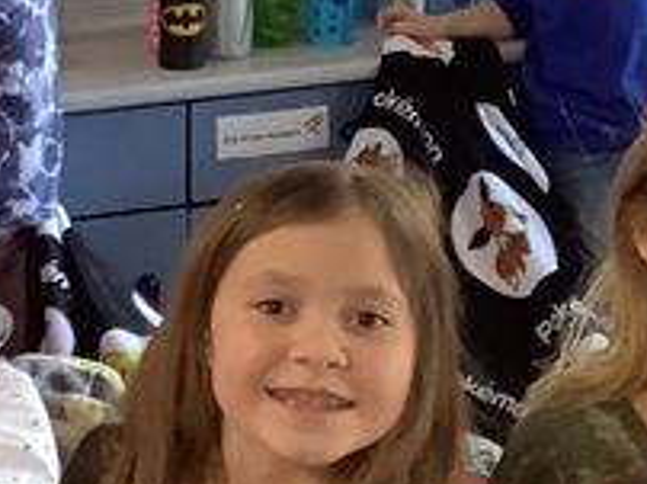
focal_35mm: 123
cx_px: 272
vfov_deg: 12.0
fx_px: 2296
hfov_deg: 16.0
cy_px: 157
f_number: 2.4
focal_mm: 3.3
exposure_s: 1/40
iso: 250
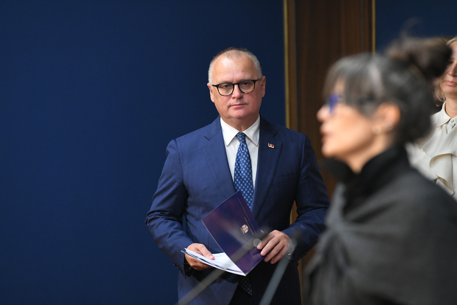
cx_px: 228
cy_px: 152
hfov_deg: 10.3
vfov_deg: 6.9
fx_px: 2539
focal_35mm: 200
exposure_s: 1/320
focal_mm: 200
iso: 3200
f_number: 4
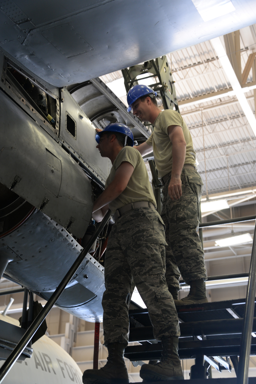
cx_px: 128
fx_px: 586
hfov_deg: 24.6
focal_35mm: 55
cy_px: 192
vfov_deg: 36.2
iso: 800
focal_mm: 55
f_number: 4.5
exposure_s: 1/100
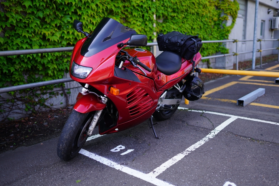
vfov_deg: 37.9
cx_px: 140
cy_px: 93
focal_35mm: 35
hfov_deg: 54.4
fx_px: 271
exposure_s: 1/2500
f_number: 1.4
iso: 200
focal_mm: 35
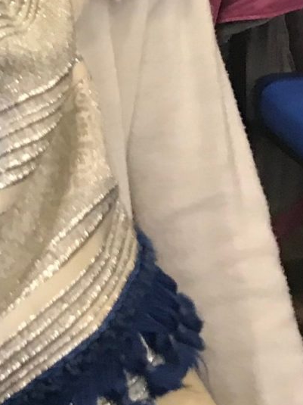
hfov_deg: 10.8
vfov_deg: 14.6
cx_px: -110
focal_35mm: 134
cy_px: 65
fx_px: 1565
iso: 80
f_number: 1.8
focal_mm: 3.99
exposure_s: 1/17
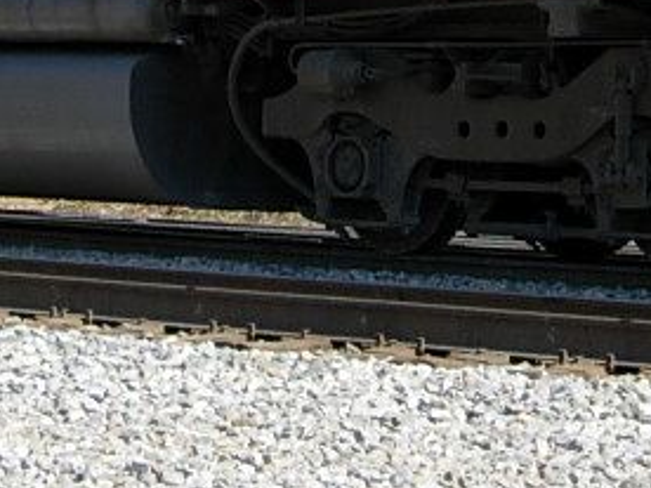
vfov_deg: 7.8
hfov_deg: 10.5
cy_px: -144
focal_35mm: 189
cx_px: 262
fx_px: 3554
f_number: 3.2
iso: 64
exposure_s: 1/861
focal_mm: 10.6
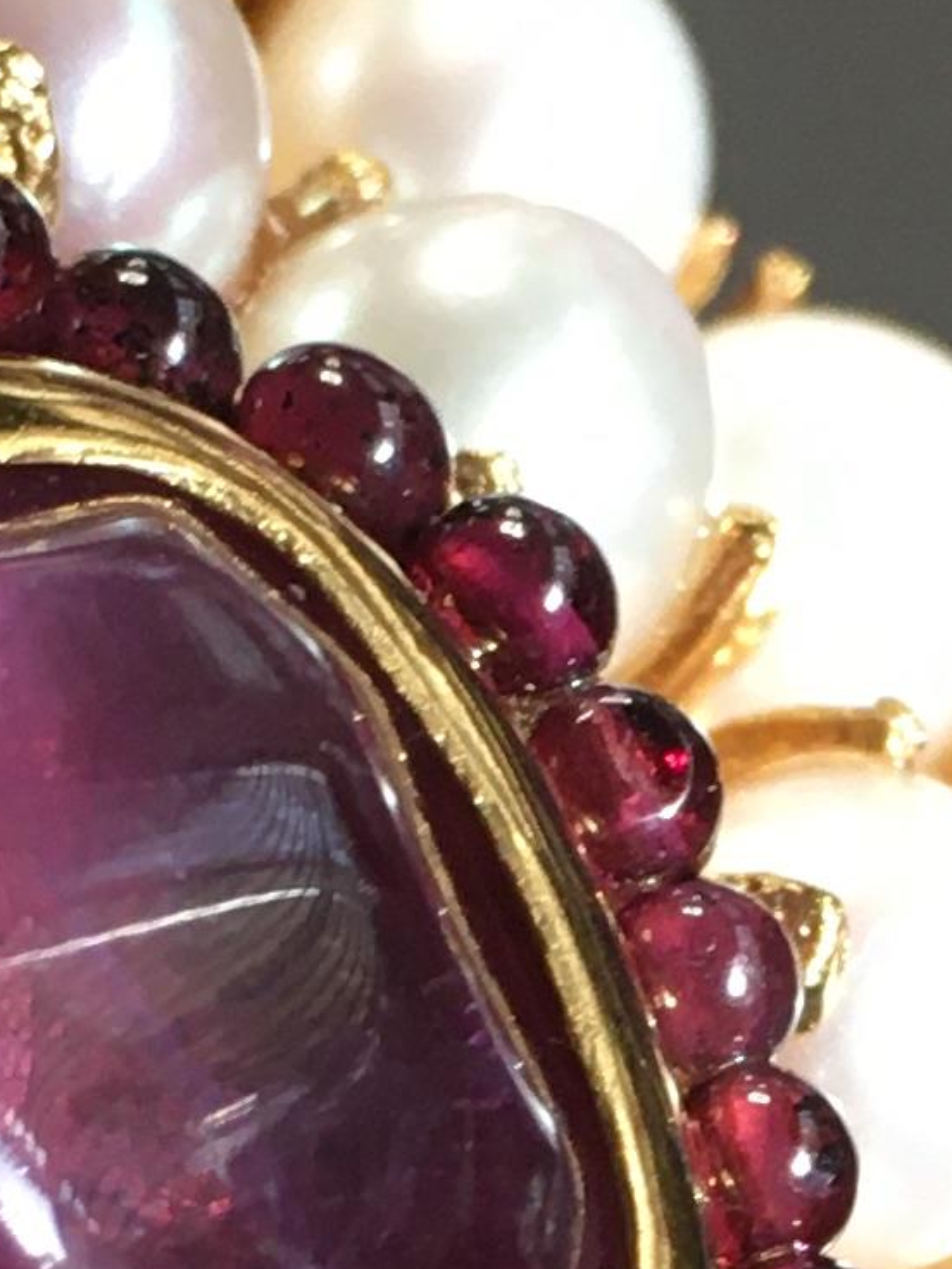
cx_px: 816
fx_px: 5825
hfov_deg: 9.3
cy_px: 1290
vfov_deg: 12.3
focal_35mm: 159
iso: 100
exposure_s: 1/33
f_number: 2.2
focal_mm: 4.15
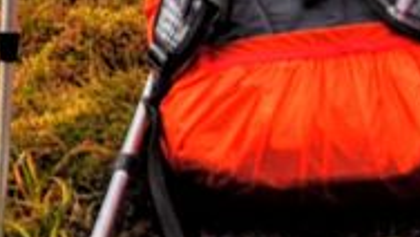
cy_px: -371
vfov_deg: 5.0
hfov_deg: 9.0
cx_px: -239
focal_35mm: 233
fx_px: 2596
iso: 200
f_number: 4.8
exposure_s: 1/500
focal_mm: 32
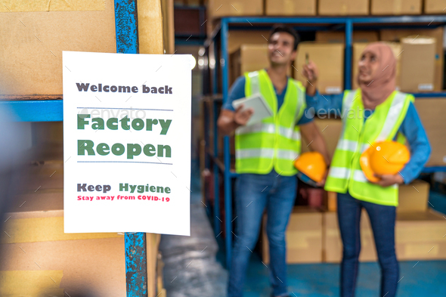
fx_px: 508
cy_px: 148
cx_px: 223
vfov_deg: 32.6
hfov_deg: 47.4
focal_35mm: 41
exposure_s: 1/160
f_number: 4
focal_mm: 41
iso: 100
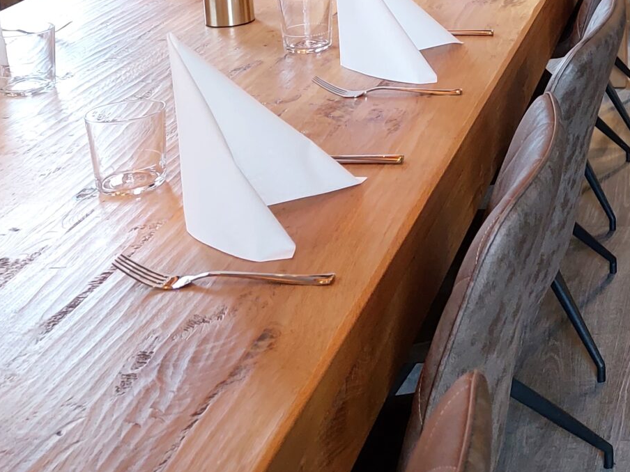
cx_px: 719
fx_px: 1238
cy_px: -120
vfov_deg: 20.0
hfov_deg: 26.0
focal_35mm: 68
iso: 320
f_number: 1.8
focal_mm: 5.23
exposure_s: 1/33
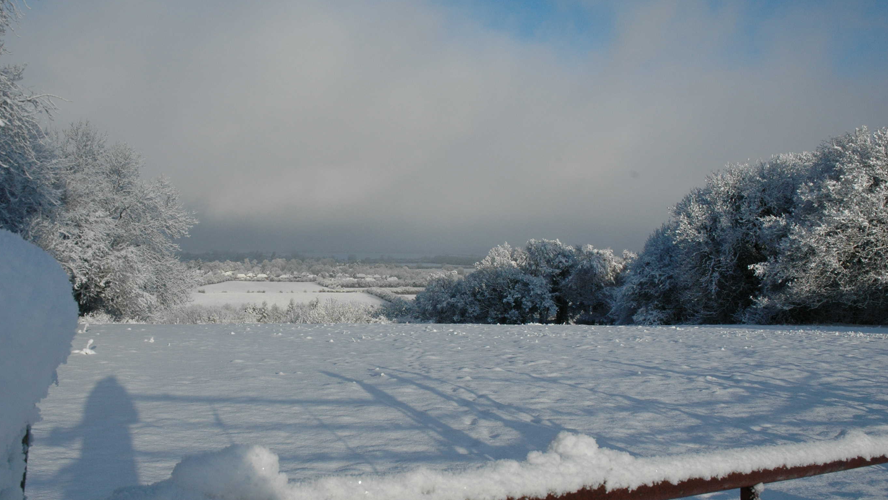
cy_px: 291
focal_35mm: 38
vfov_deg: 31.1
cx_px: 406
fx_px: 895
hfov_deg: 52.7
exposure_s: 1/500
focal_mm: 22
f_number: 11
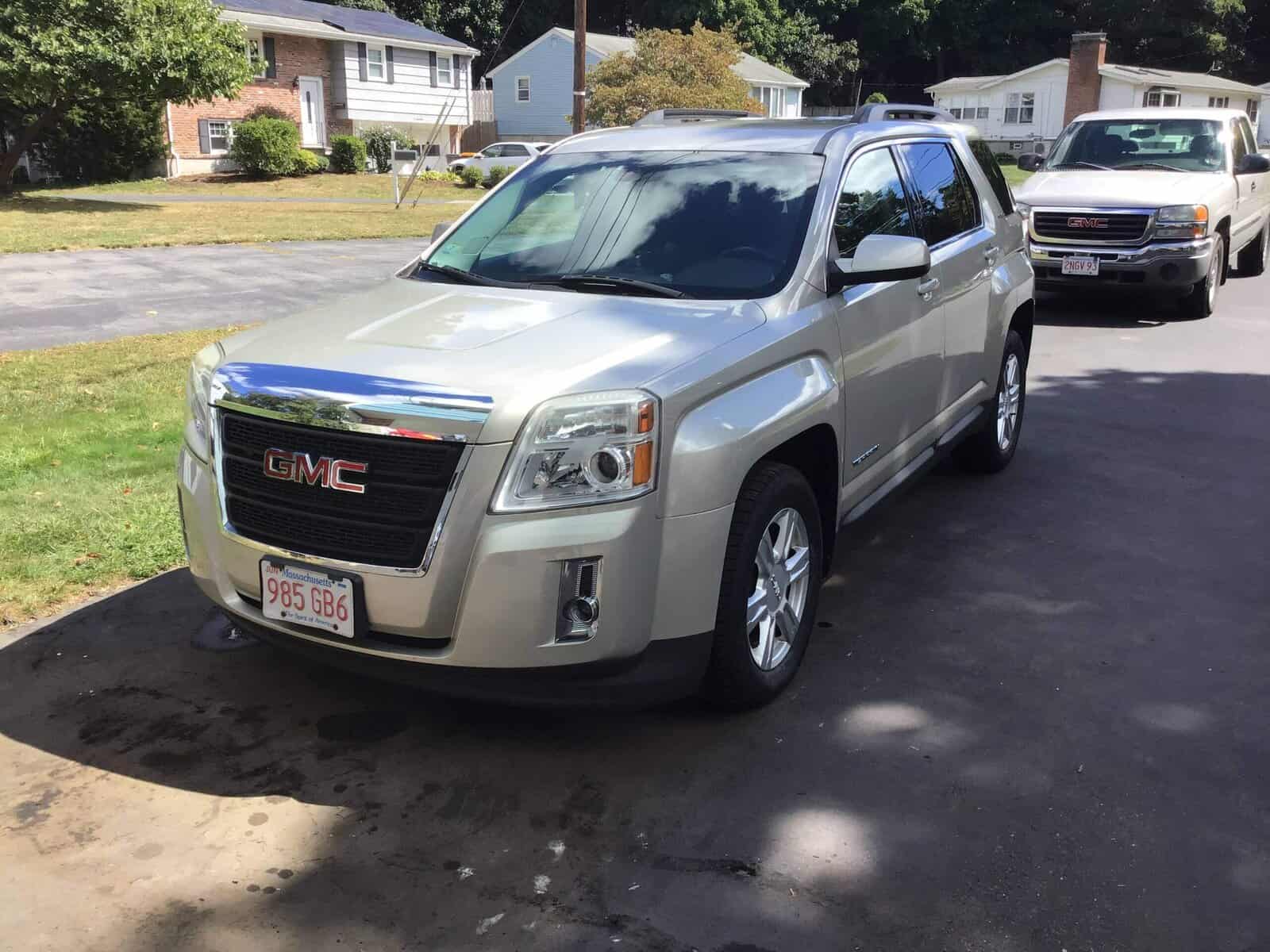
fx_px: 1137
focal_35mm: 31
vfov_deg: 45.4
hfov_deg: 58.4
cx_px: 635
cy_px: 476
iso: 25
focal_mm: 3.3
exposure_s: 1/566
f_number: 2.4
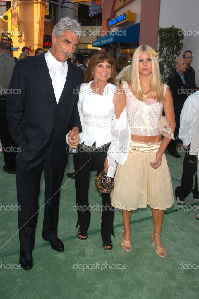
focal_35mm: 36
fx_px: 299
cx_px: 100
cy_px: 150
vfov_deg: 53.2
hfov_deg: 36.8
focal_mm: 24
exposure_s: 1/180
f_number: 7.1
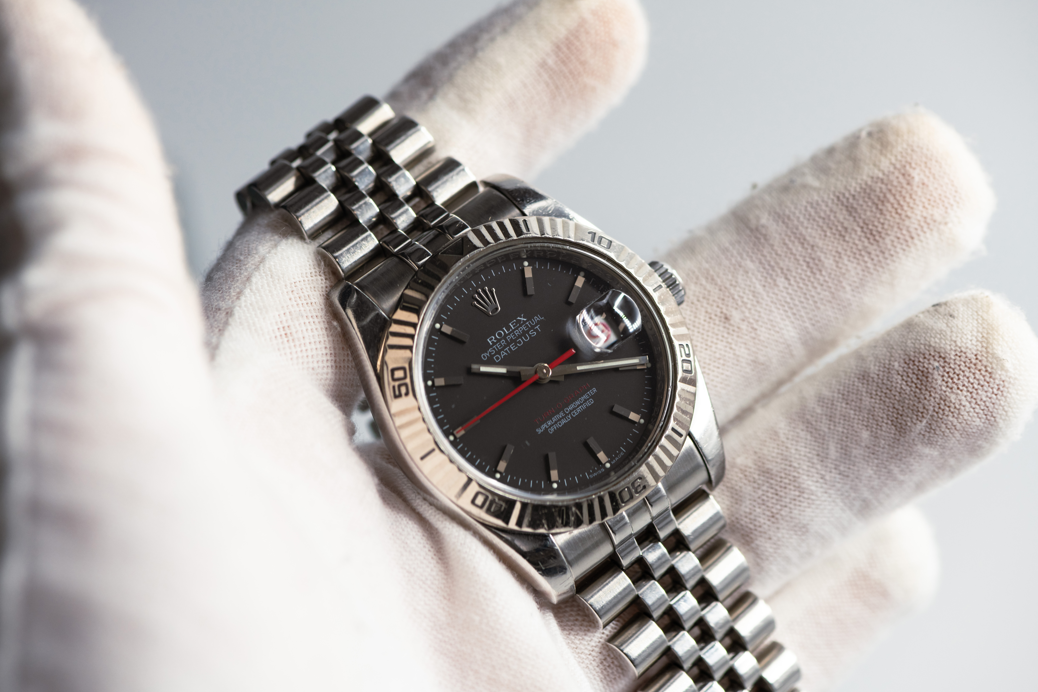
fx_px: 3027
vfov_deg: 13.0
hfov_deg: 19.5
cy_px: 346
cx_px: 519
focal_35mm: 105
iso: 320
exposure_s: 1/160
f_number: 9
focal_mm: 105
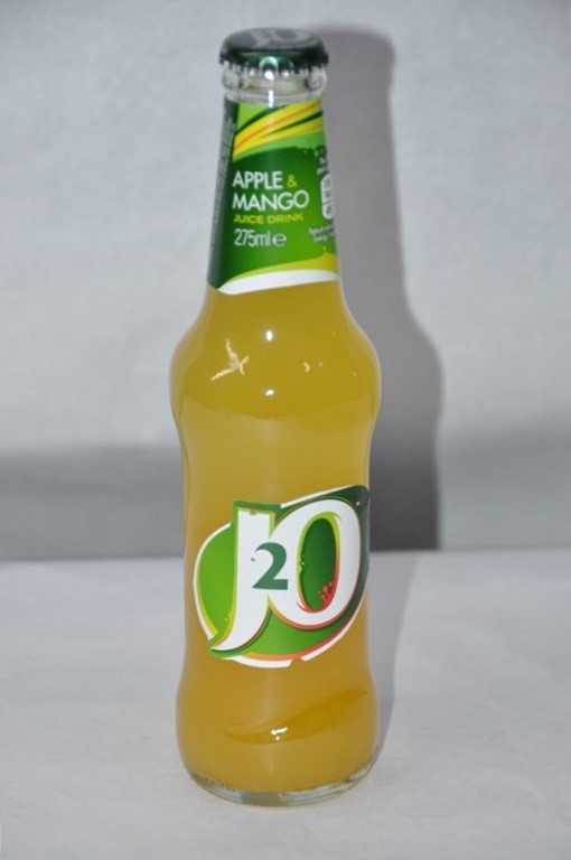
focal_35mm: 123
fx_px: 2934
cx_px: 286
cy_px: 430
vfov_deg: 16.7
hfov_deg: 11.1
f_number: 5
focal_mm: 82
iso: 1250
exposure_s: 1/60
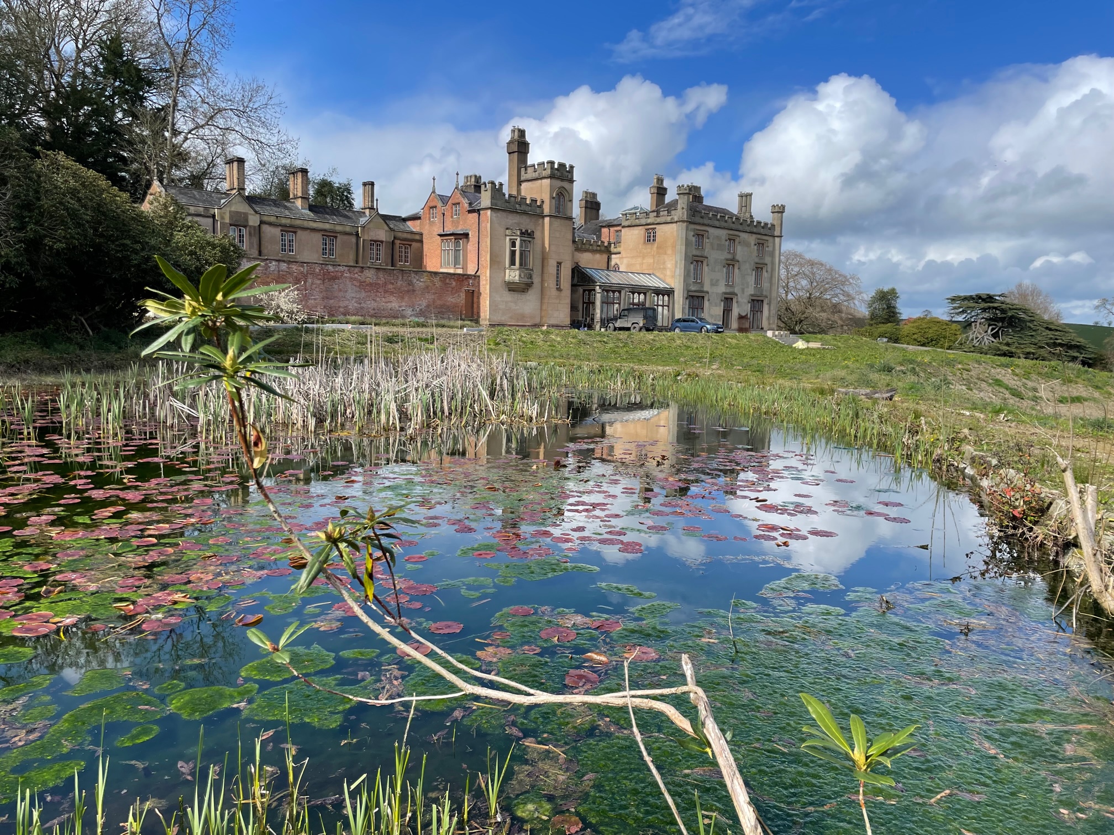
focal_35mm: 26
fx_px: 837
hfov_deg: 67.3
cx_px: 557
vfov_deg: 53.1
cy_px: 418
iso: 32
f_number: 1.6
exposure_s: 1/2747
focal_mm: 4.2
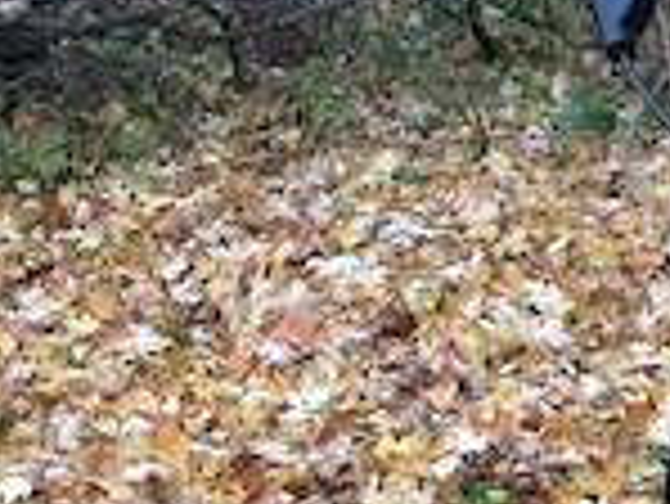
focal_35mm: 156
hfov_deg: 12.2
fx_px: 3022
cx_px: 931
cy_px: 814
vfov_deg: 9.2
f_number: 2.2
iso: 50
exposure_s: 1/30
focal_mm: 4.15
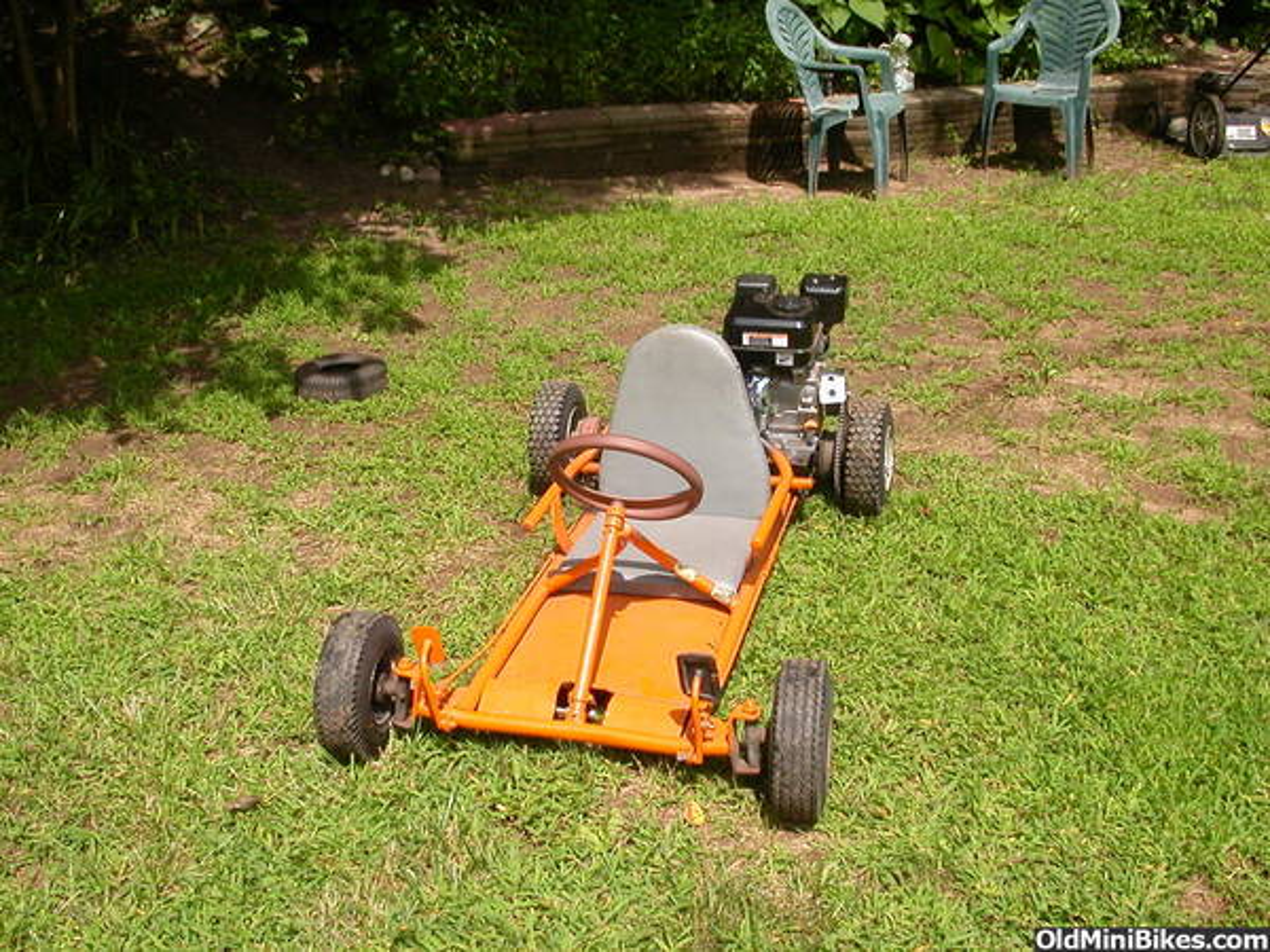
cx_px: 635
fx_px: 1357
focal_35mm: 37
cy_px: 476
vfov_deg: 38.7
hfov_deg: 50.1
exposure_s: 1/476
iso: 100
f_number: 4.5
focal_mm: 5.6
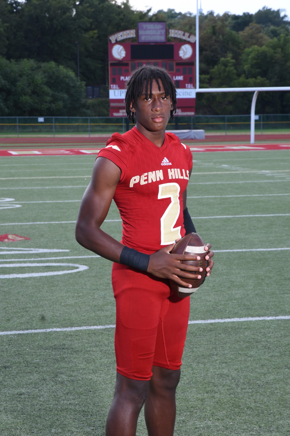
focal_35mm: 93
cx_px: 145
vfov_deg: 21.9
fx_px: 1124
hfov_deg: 14.7
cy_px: 218
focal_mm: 62
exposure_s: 1/80
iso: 200
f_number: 10
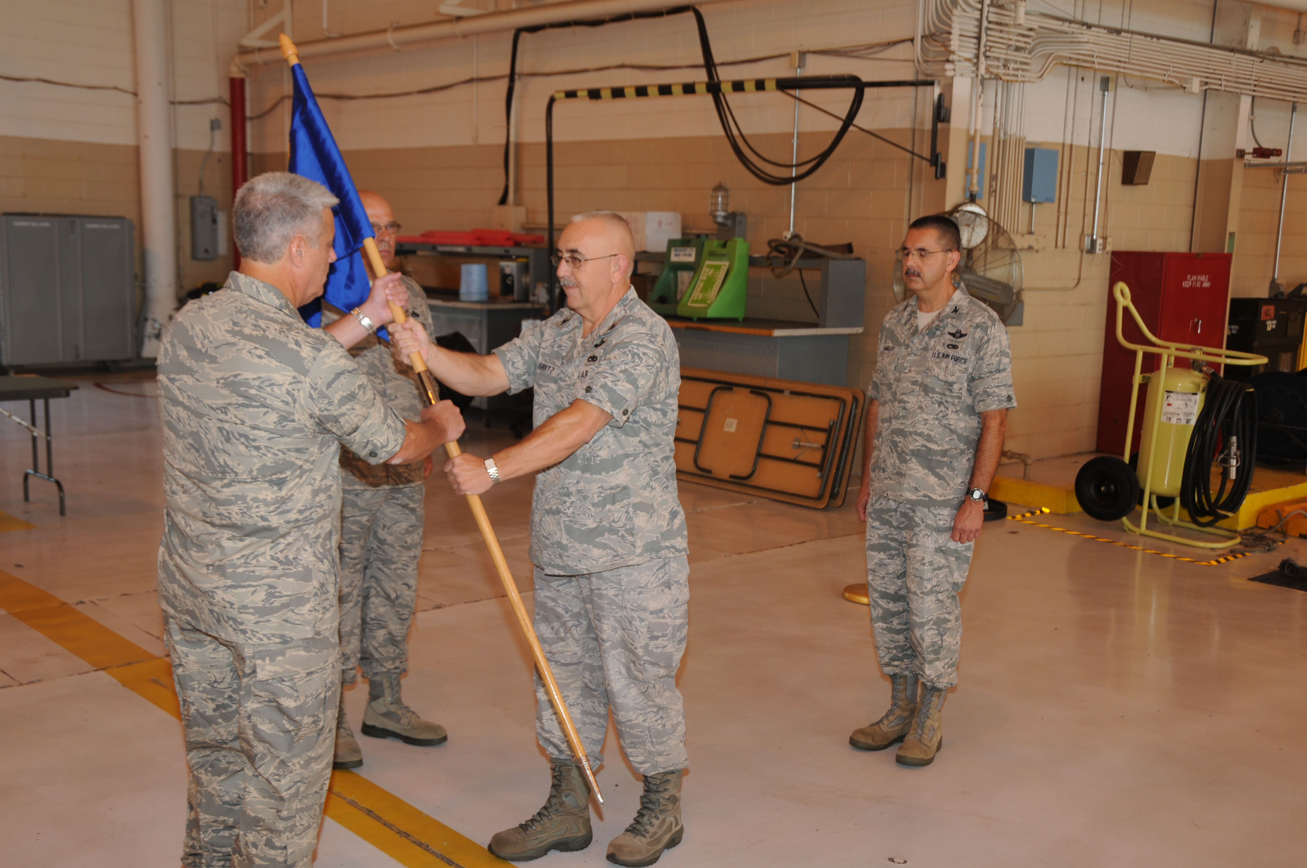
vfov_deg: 34.1
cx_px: 654
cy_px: 434
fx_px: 1414
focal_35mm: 39
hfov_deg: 49.6
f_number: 5
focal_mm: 26
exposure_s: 1/60
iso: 200
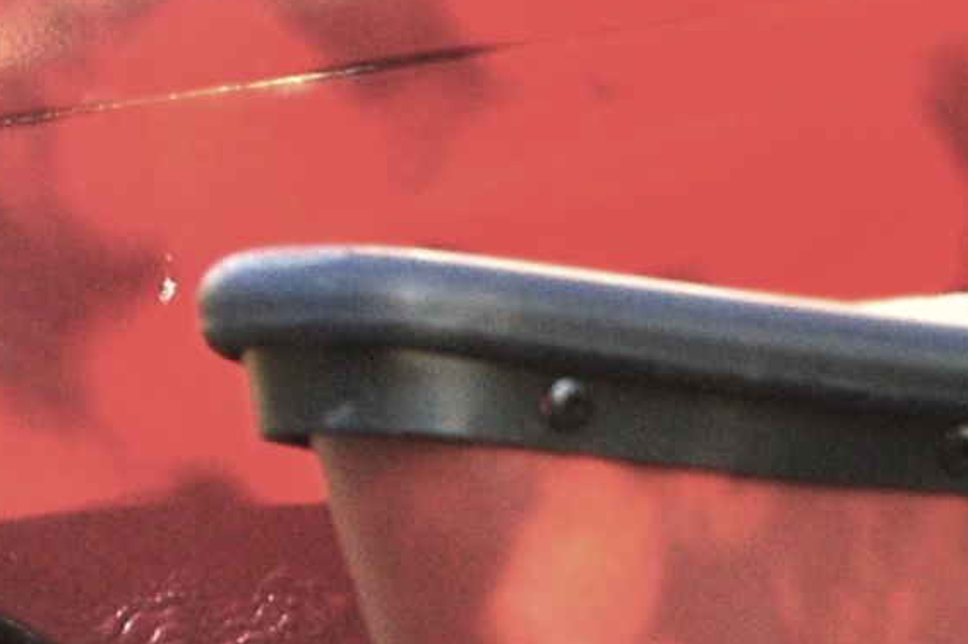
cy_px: 1702
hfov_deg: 4.3
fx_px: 12227
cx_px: 3320
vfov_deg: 3.0
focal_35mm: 455
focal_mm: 40
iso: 400
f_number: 9
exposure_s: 1/80
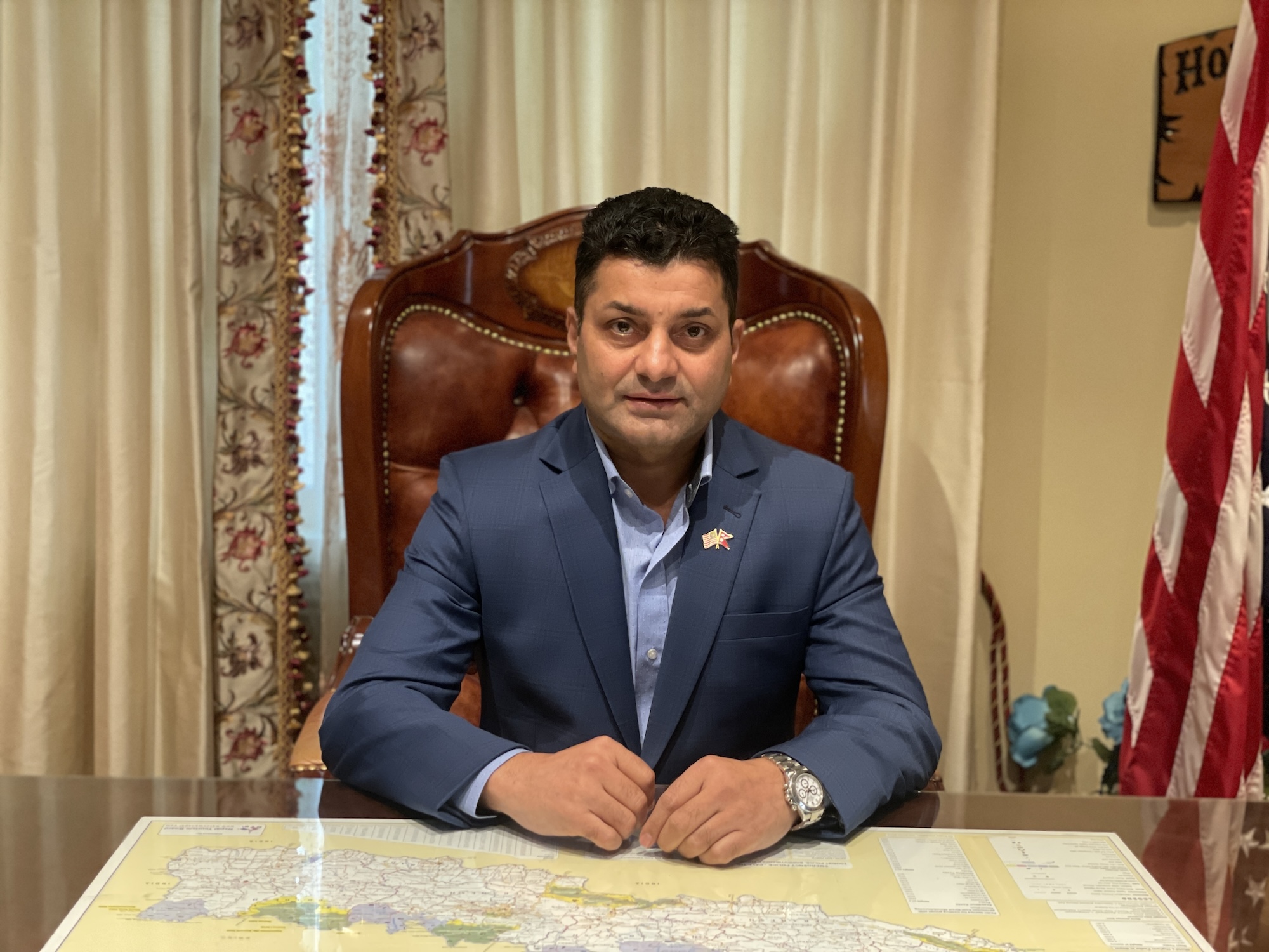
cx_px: 634
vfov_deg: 28.0
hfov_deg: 36.8
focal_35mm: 52
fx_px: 1906
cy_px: 476
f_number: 2
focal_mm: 6
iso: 400
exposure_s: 1/24
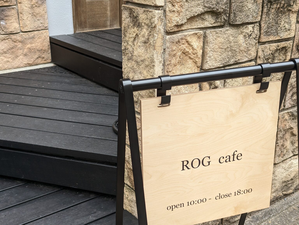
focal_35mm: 48
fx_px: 415
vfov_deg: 30.3
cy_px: 112
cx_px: 150
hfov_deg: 39.6
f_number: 1.85
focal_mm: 6.81
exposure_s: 1/326
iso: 93
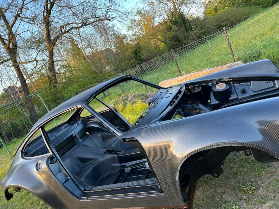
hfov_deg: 67.3
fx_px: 209
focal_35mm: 26
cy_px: 104
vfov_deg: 53.0
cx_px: 140
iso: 50
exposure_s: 1/121
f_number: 1.5
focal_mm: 5.7
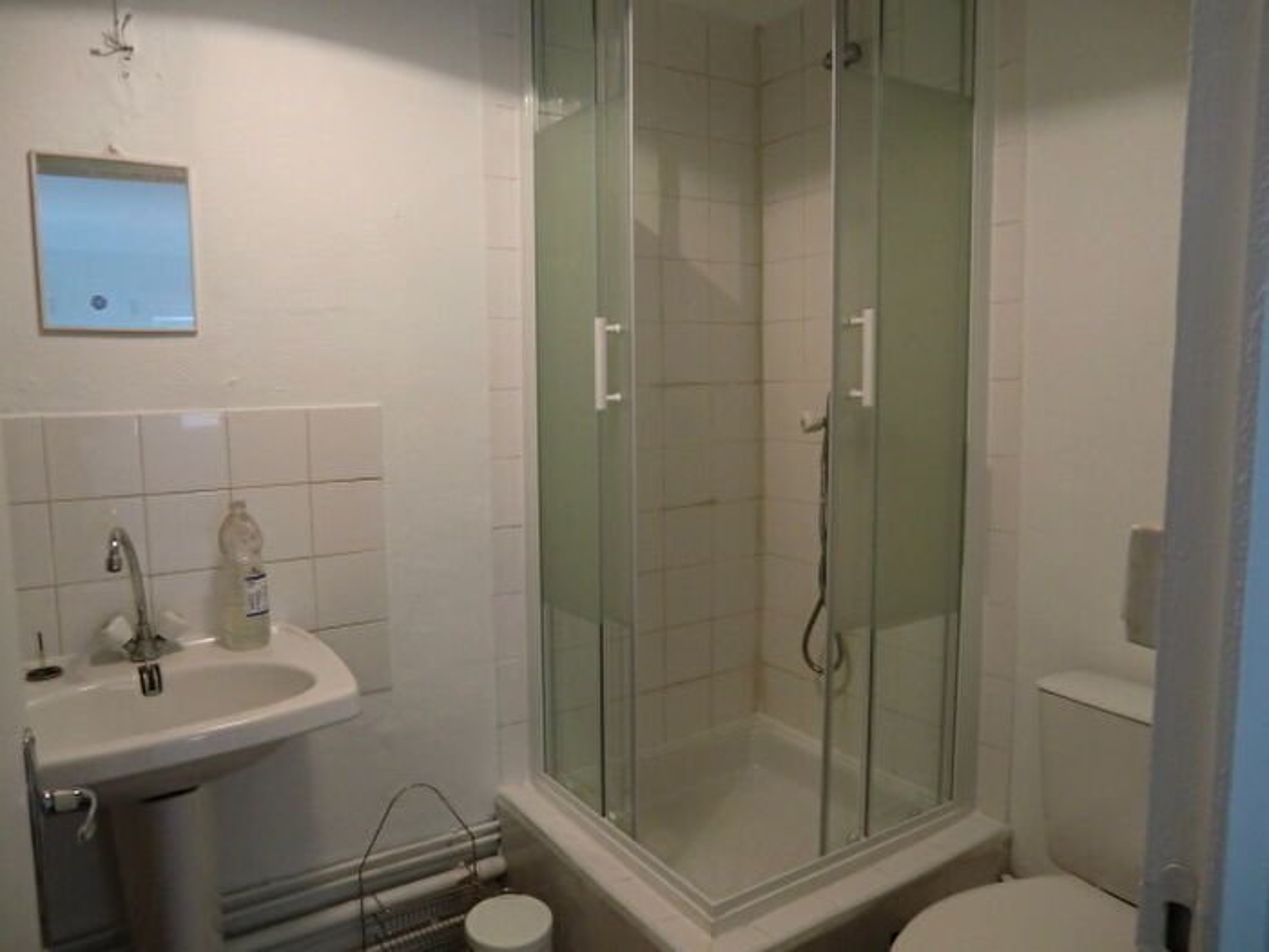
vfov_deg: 56.8
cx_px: 634
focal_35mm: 24
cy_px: 476
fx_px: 880
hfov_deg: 71.6
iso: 250
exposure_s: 1/60
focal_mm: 4.3
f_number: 3.2
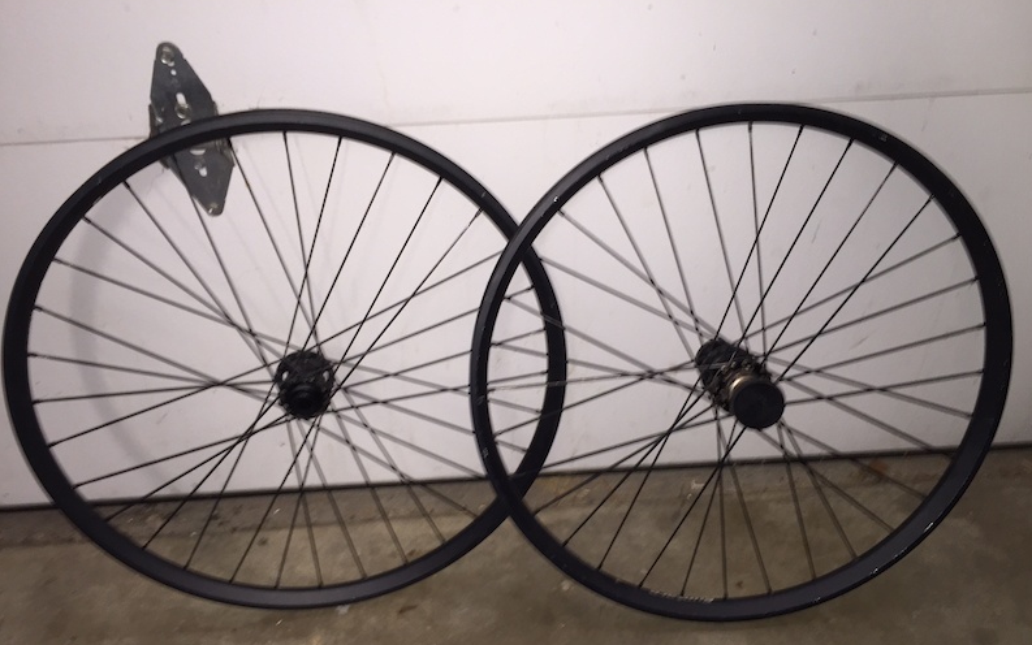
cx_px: 515
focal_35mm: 31
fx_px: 872
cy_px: 376
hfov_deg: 61.2
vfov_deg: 40.5
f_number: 2.2
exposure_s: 1/20
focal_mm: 4.15
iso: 64
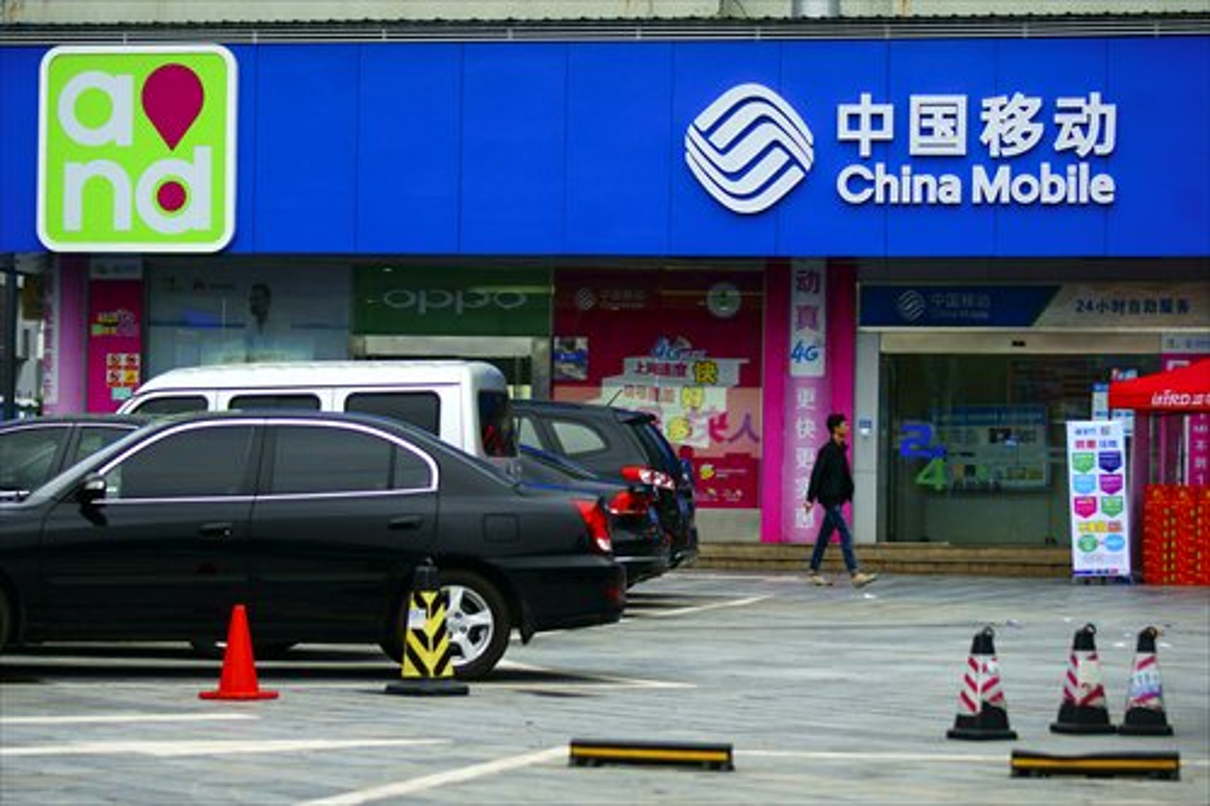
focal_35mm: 112
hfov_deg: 18.2
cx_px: 605
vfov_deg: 12.2
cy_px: 403
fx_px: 3780
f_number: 4.5
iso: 200
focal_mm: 75
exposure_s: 1/320
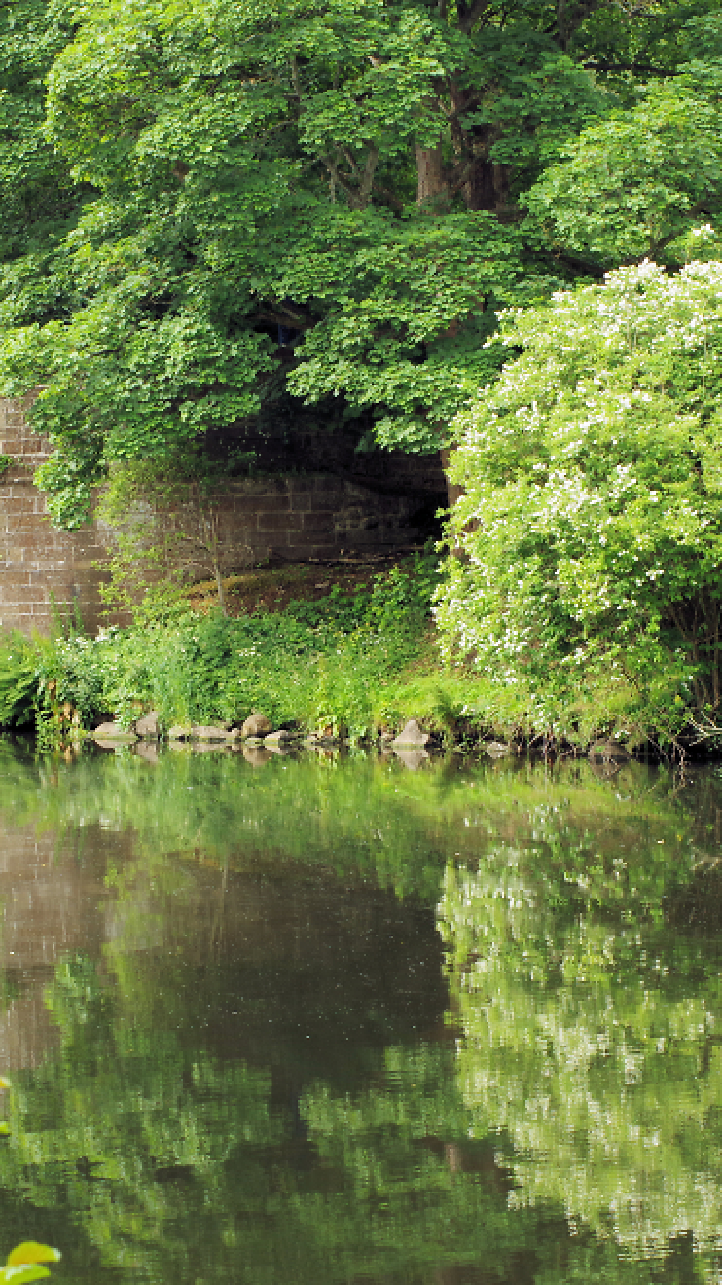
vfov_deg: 18.0
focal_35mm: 119
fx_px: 4052
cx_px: 179
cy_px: 646
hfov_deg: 10.2
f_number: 9
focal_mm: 50
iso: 400
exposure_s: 1/100
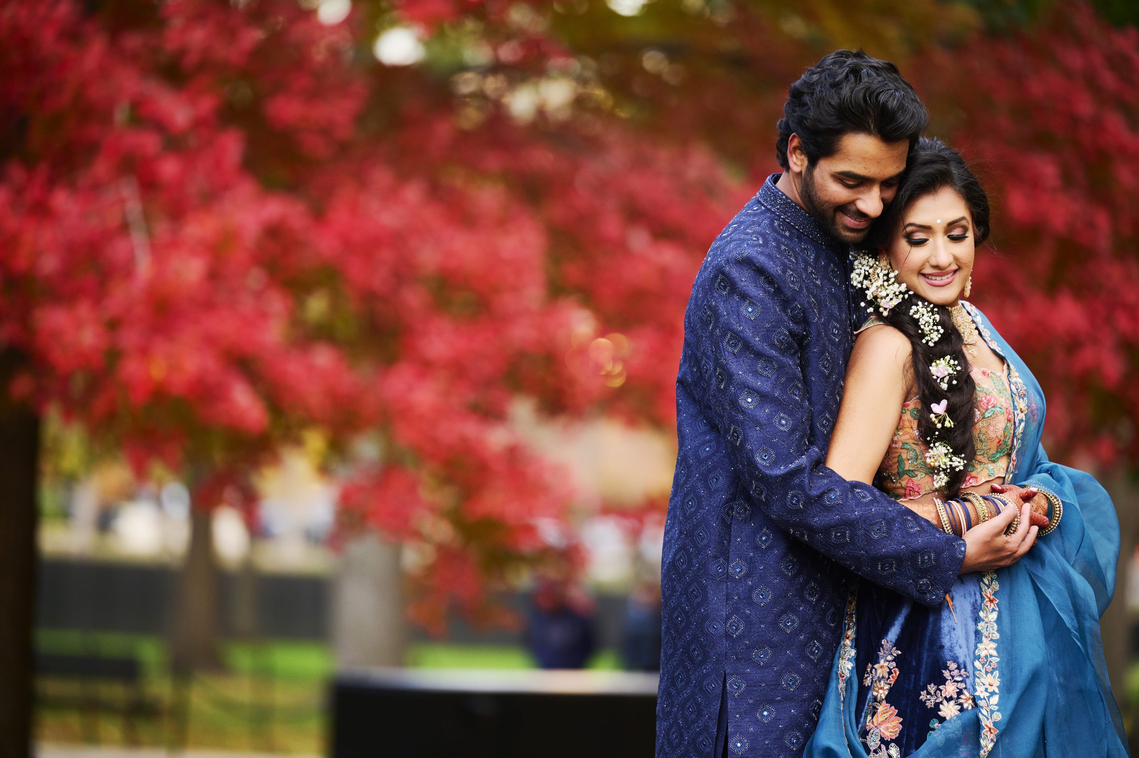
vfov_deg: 6.9
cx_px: 570
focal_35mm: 200
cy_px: 379
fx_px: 6323
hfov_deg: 10.3
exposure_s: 1/250
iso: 640
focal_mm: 200
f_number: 3.2
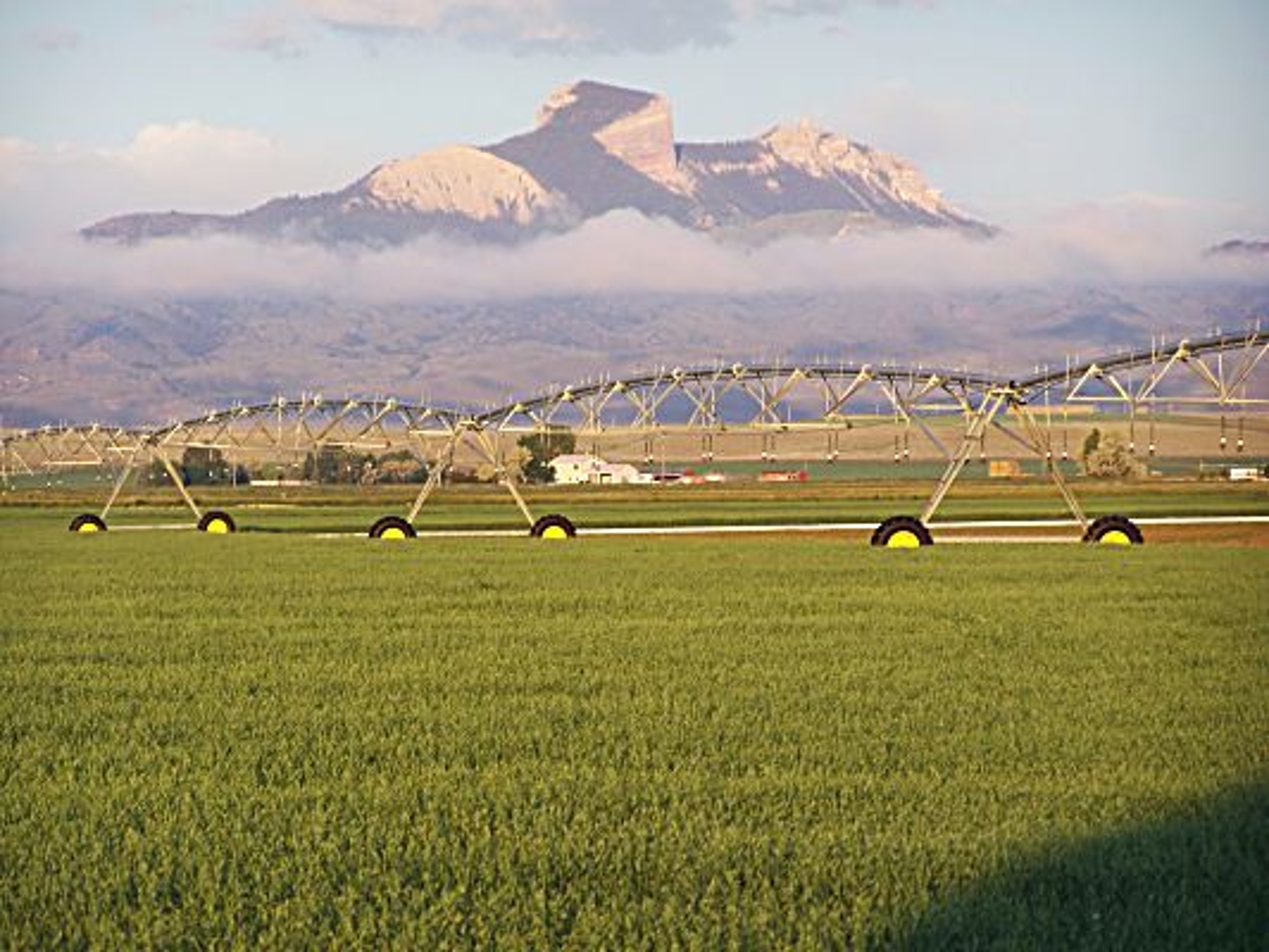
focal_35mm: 219
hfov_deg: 9.0
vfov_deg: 6.8
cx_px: 634
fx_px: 8030
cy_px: 476
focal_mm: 36.3
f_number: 3.2
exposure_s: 1/160
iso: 64
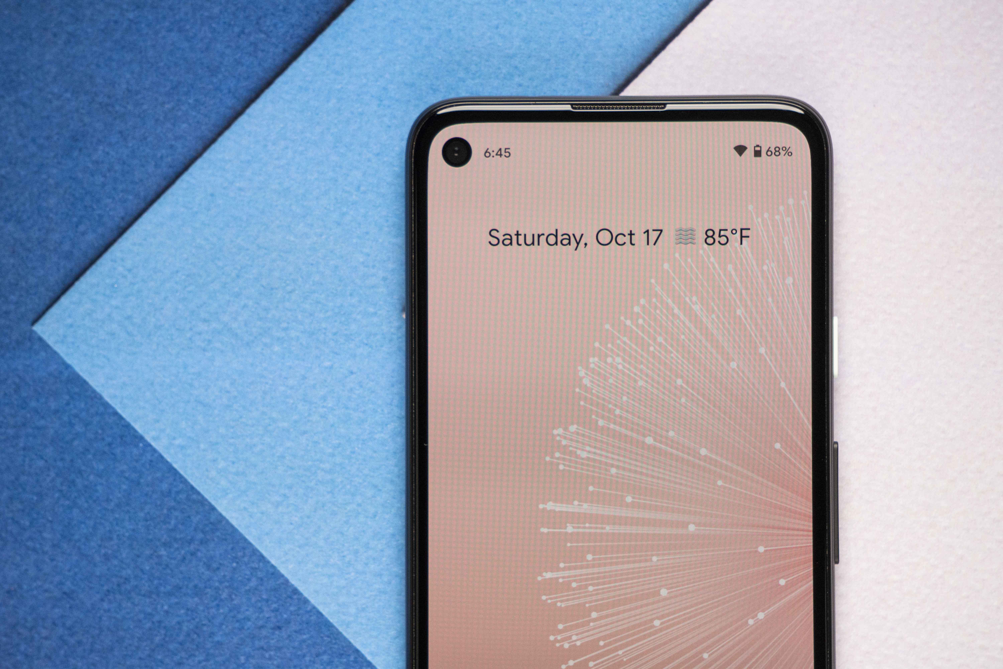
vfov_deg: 5.8
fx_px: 6603
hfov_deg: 8.7
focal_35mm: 237
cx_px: 502
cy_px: 334
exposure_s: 1/100
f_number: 6.3
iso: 1000
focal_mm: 158
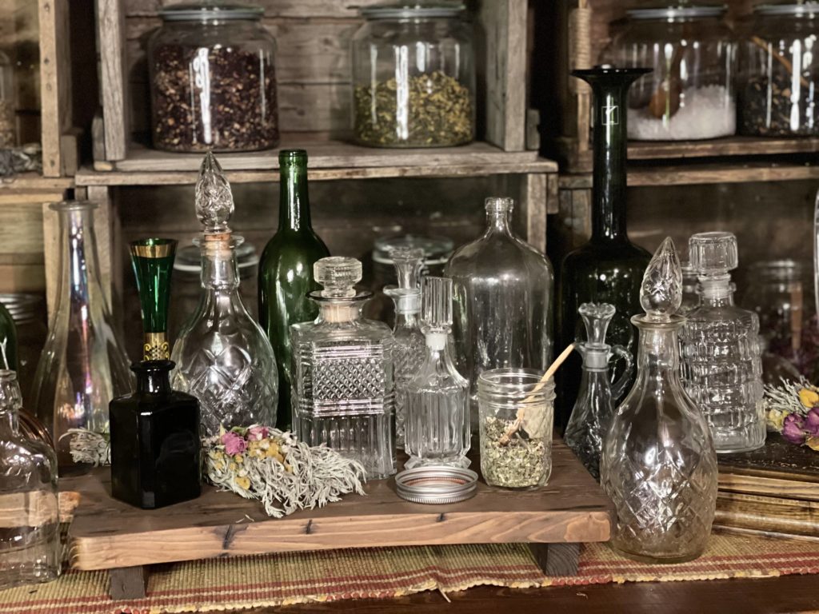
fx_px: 1514
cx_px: 410
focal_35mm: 64
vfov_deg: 22.9
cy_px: 307
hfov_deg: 30.3
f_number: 2.2
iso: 640
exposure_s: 1/15
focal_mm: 7.5
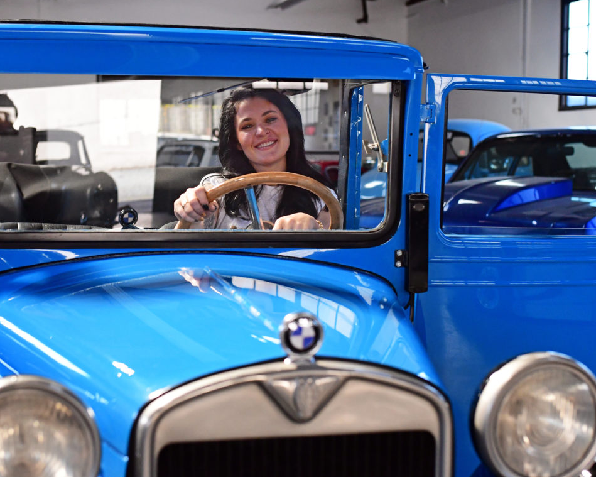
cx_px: 274
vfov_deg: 25.6
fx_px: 1051
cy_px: 238
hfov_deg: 31.7
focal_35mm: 60
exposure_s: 1/1250
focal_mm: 35
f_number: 3.2
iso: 2500
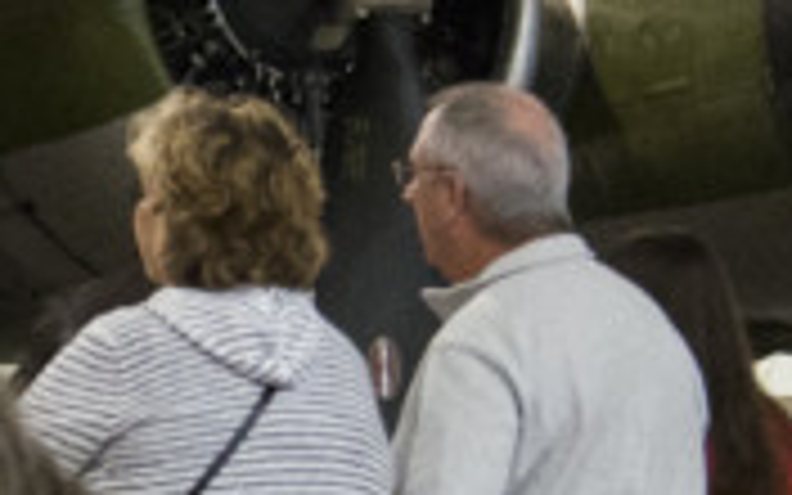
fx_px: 8116
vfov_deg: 3.5
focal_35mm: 376
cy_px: 184
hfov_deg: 5.5
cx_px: -684
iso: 2000
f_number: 4
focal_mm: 52
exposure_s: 1/80
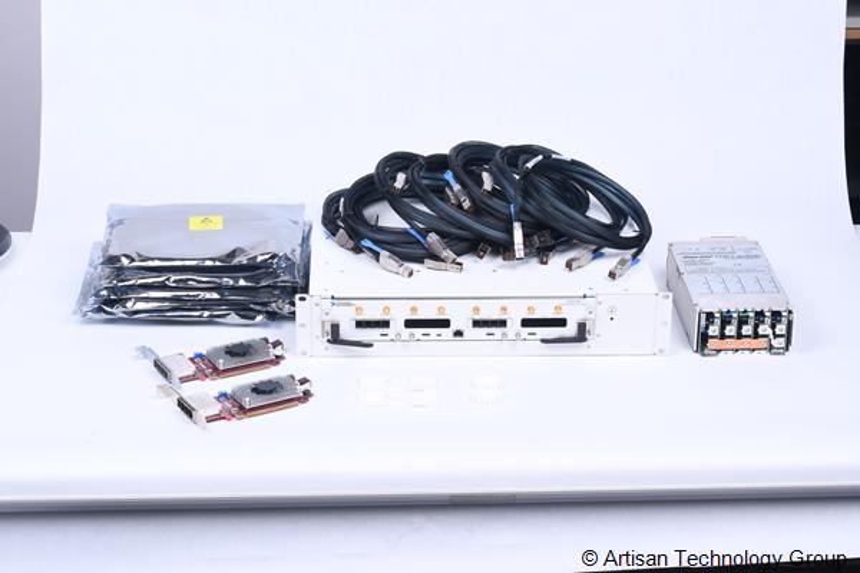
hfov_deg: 24.8
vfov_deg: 16.7
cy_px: 286
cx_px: 430
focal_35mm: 82
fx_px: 1959
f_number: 14
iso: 200
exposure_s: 1/200
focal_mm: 55
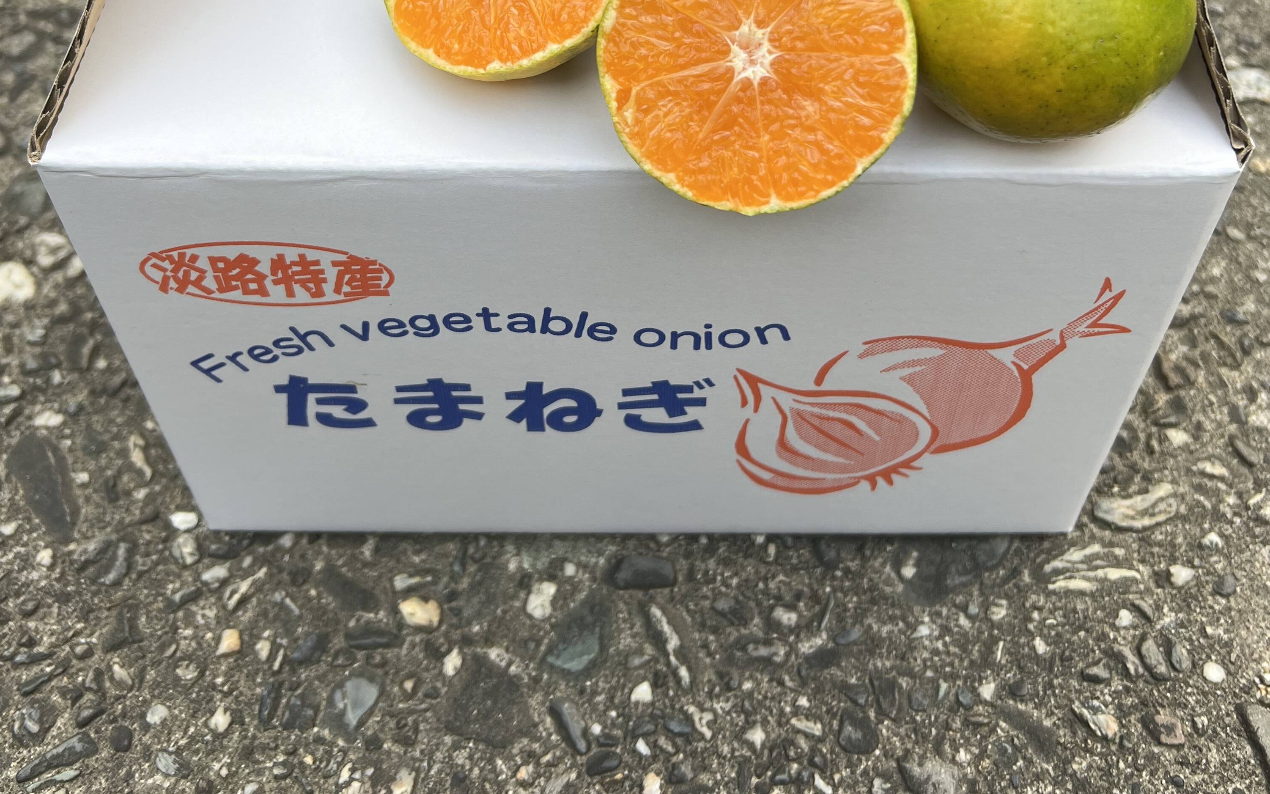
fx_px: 1281
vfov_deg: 32.8
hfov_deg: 52.7
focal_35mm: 37
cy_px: 91
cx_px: 638
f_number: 1.5
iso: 50
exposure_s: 1/376
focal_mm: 5.7
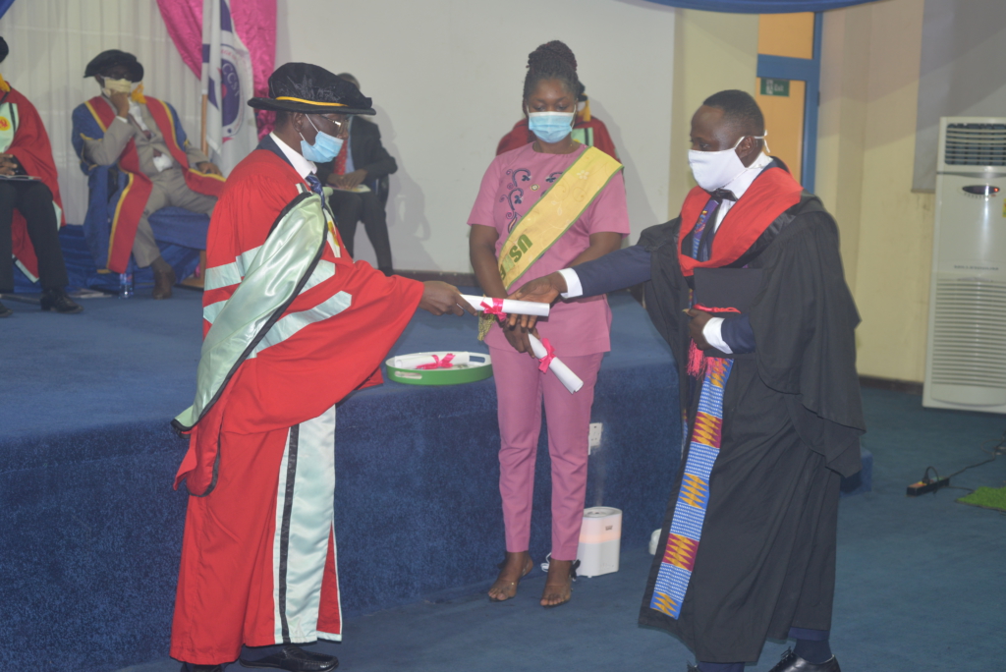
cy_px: 336
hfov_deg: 39.6
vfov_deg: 27.0
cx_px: 503
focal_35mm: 50
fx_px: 1398
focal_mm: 50
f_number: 4.5
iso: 500
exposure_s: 1/60
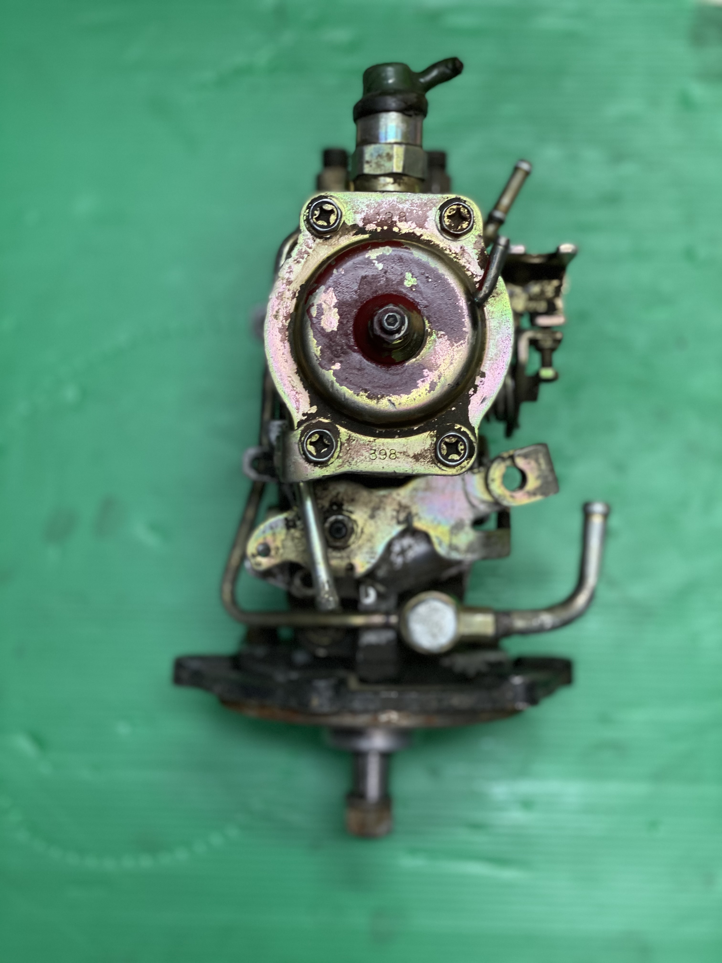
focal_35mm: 52
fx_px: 1446
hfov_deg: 28.0
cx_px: 361
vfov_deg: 36.8
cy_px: 482
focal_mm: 6
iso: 160
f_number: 2
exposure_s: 1/33
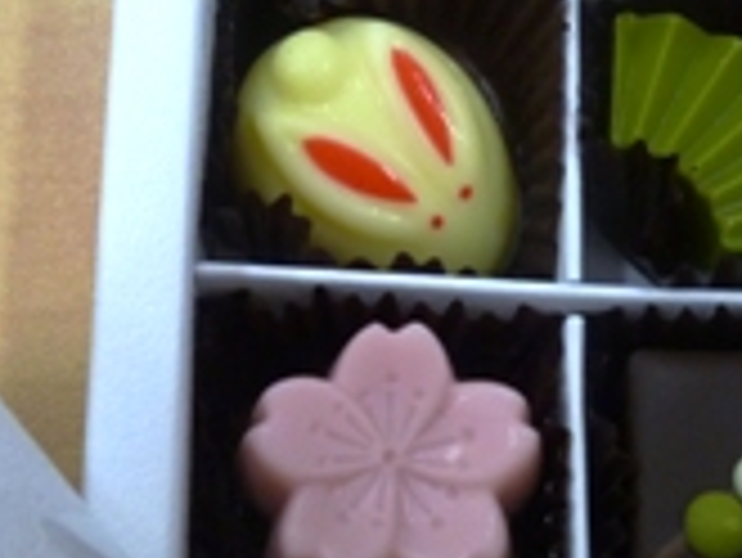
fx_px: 1459
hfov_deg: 28.5
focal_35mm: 68
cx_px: 319
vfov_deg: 21.3
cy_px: 477
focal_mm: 4.5
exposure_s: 1/30
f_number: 3.3
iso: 200
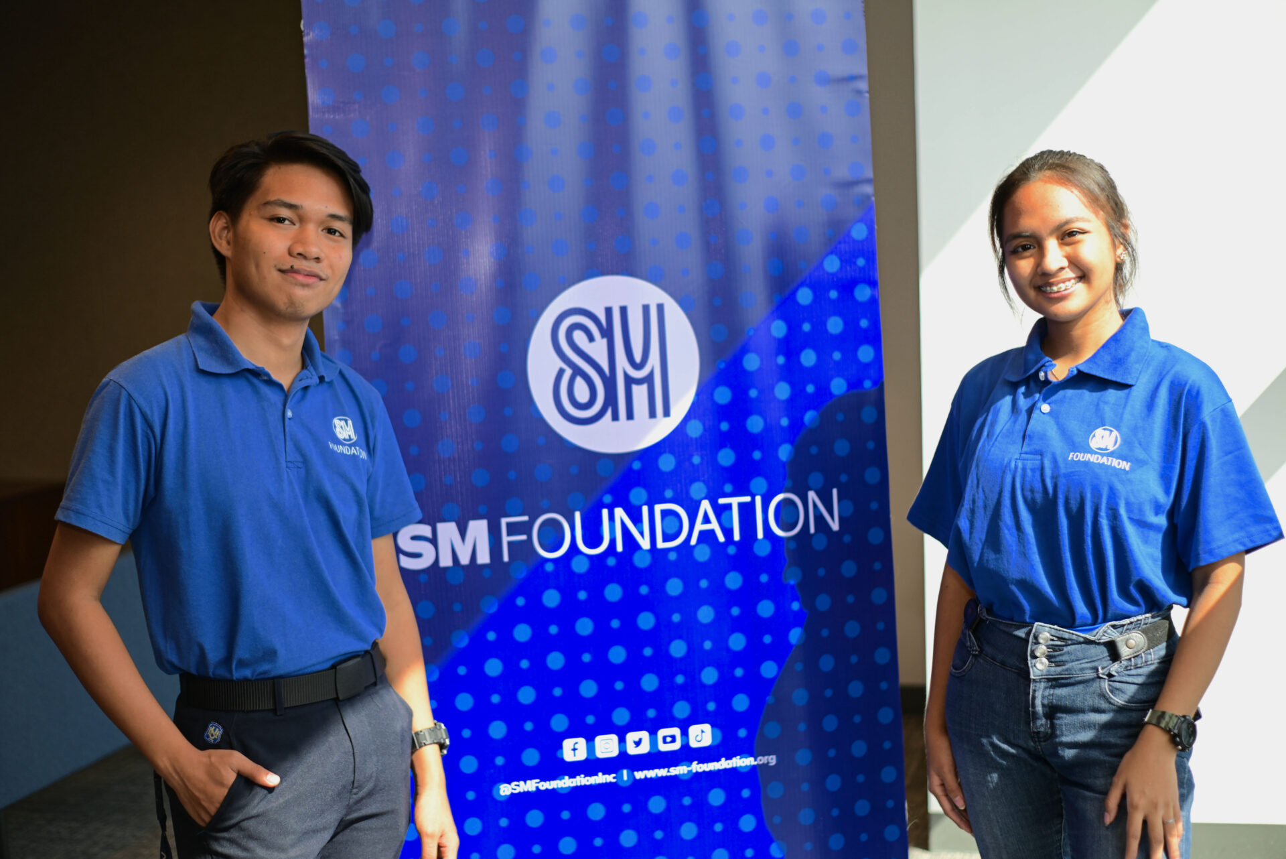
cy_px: 430
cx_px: 643
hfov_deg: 39.6
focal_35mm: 50
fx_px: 1787
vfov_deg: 27.0
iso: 100
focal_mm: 50
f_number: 3.2
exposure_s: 1/160
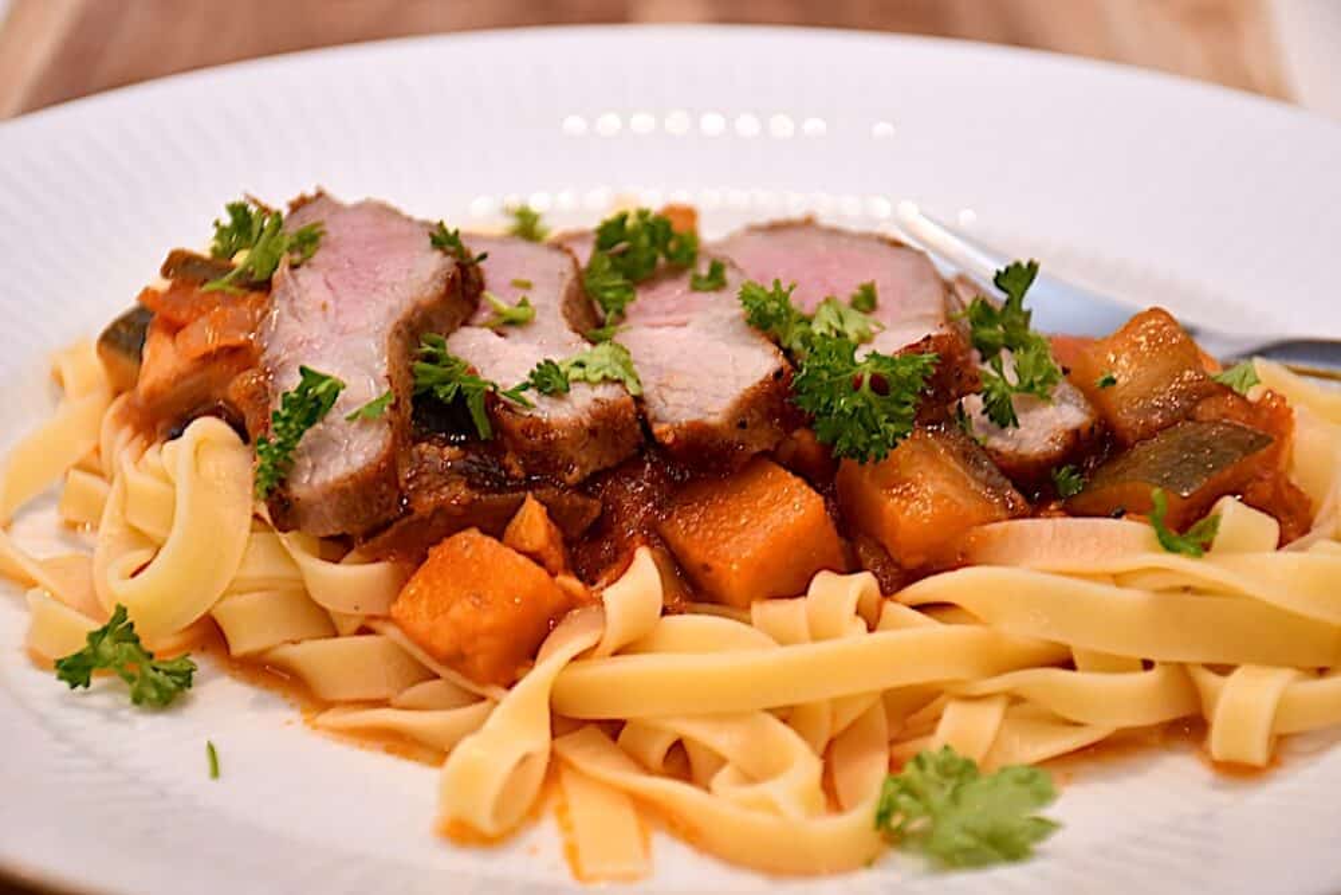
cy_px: 448
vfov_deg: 13.8
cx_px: 670
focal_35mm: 99
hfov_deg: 20.6
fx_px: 3688
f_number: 5
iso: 800
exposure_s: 1/60
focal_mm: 66
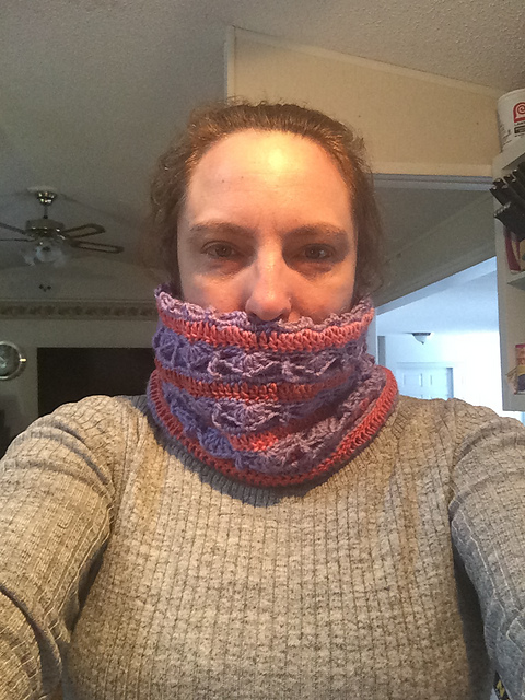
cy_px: 350
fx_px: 627
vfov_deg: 58.4
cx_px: 262
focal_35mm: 31
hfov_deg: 45.4
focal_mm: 2.65
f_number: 2.2
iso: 250
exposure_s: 1/17
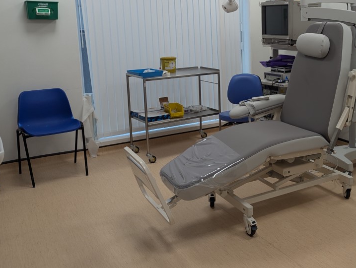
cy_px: 86
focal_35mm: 40
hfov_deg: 44.8
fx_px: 412
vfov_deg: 35.6
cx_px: 277
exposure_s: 1/105
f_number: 1.85
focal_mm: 6.81
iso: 73
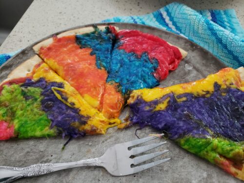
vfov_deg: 53.1
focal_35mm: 26
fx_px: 183
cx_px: 122
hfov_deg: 67.3
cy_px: 92
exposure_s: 1/13
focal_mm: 4.3
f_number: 1.5
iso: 250
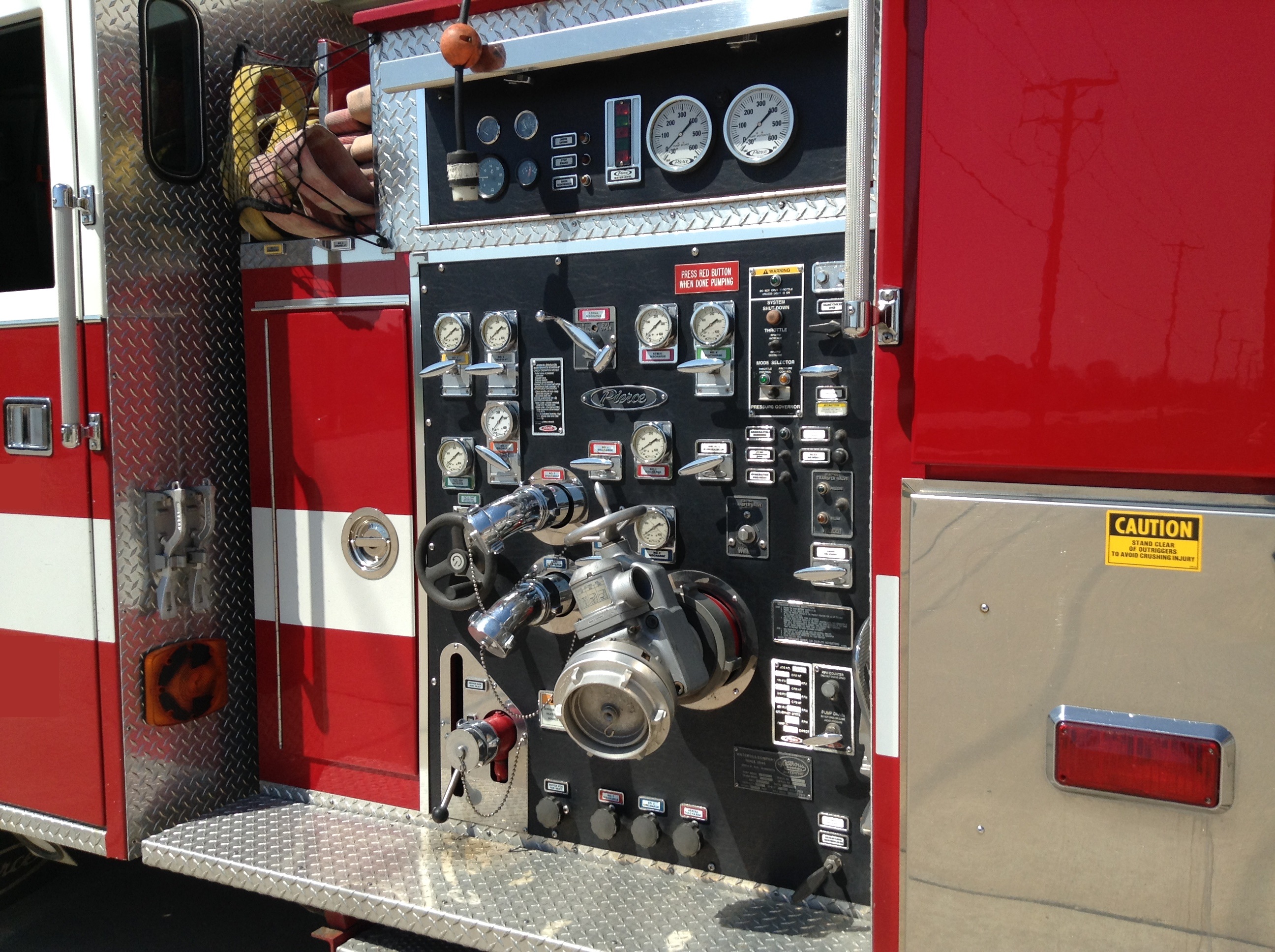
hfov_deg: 55.4
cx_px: 638
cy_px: 476
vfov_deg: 42.8
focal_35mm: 33
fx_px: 1214
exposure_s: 1/1208
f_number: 2.4
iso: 25
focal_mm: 3.3
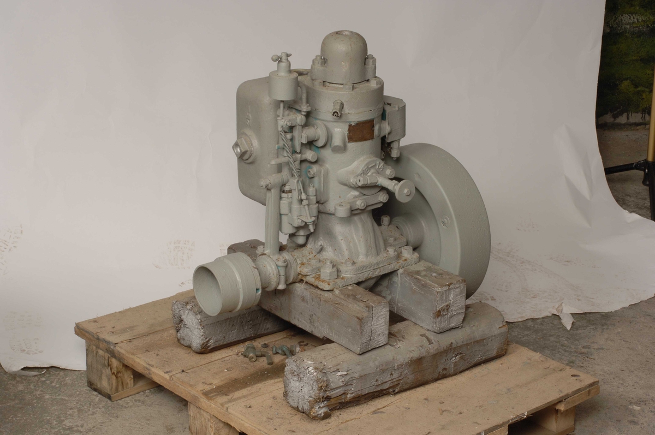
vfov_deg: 18.1
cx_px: 328
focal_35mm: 75
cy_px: 218
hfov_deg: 27.0
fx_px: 1363
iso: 100
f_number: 14
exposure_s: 1/100
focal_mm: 50
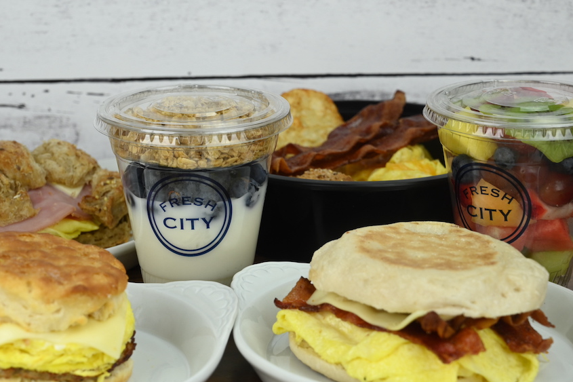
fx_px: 1687
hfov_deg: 19.2
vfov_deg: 12.9
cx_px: 189
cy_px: 251
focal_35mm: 106
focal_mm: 70
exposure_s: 1/80
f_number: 6.3
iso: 250
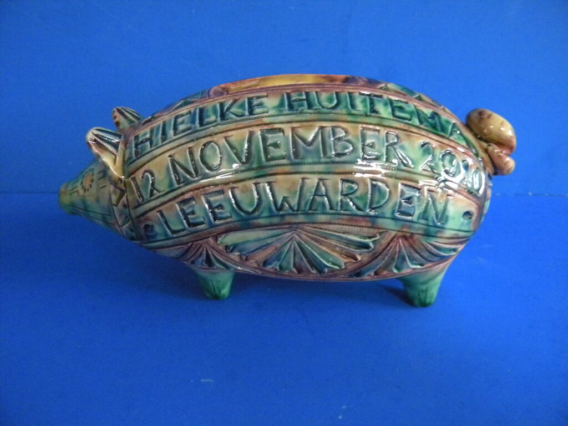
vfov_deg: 49.7
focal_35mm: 28
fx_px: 459
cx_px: 284
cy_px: 213
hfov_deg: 63.4
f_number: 3.5
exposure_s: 1/3.7
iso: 800
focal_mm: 5
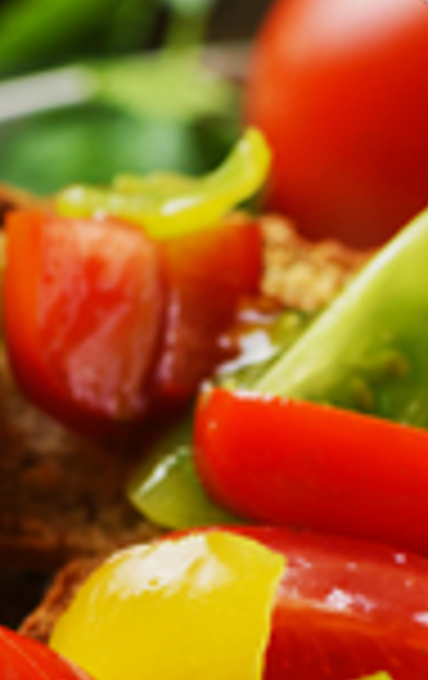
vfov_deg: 5.0
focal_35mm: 417
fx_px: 7746
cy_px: 563
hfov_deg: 3.2
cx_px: 81
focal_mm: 105
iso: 100
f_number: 6.3
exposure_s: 1/160
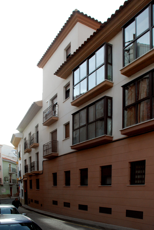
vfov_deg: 61.9
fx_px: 192
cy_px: 115
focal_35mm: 30
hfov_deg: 43.7
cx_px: 77
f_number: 14
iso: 1000
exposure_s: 1/200
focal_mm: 20
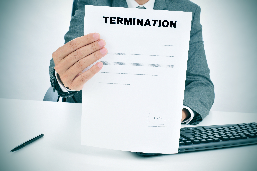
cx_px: 128
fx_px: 374
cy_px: 86
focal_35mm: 52
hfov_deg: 37.9
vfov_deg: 25.7
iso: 200
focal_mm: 35
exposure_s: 1/125
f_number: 11
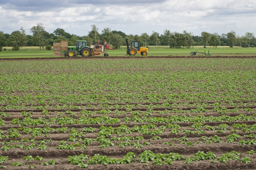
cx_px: 128
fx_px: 533
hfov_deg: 27.0
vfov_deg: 18.1
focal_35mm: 75
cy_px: 85
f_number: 11
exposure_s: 1/160
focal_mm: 50
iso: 200
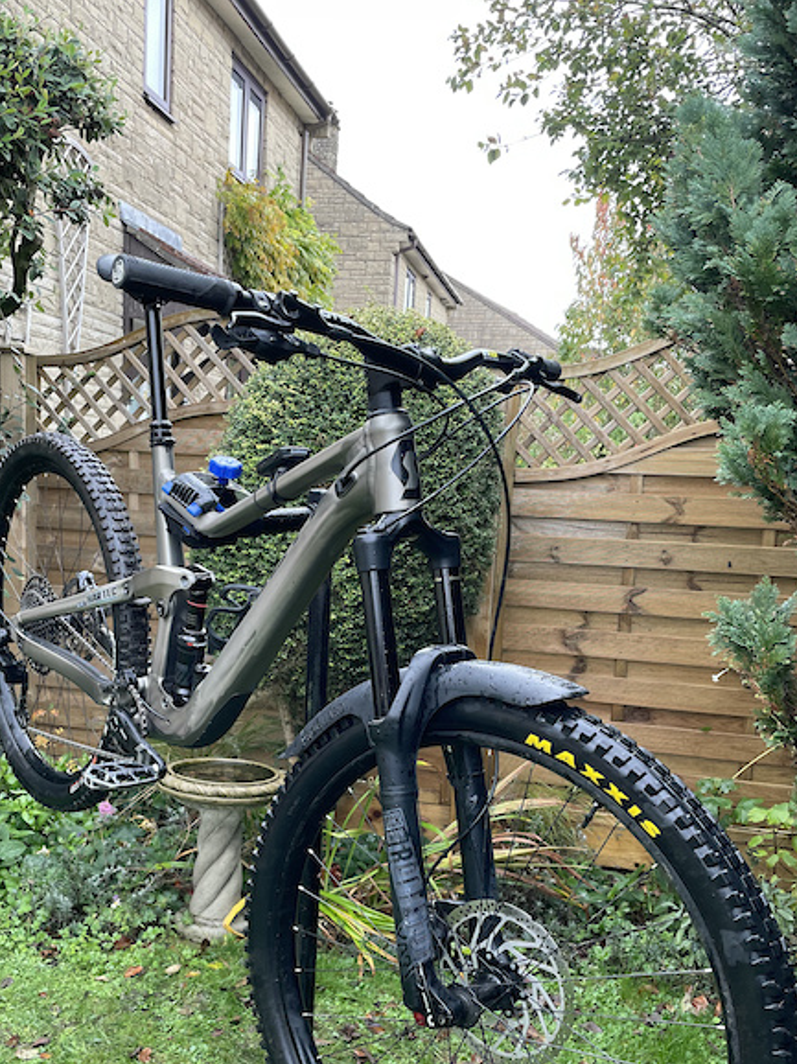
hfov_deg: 39.5
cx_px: 341
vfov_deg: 51.0
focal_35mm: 36
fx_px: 1106
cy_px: 639
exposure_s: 1/121
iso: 80
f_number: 1.6
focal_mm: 4.2
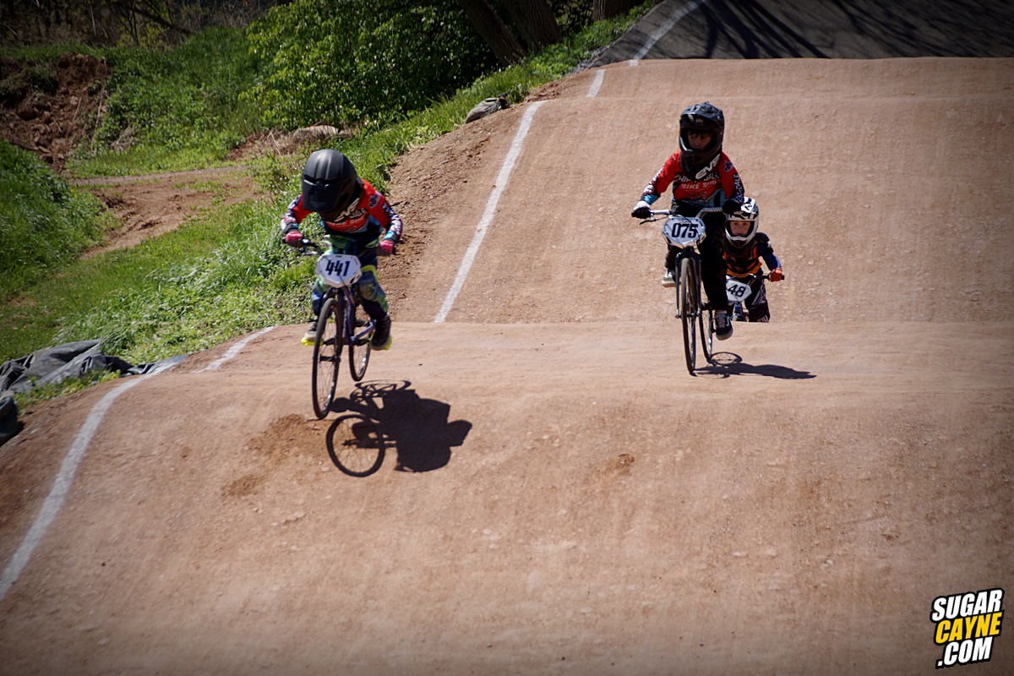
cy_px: 338
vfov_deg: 6.8
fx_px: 5703
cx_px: 507
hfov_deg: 10.2
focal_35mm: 202
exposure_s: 1/1000
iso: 200
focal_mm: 135
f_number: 6.3
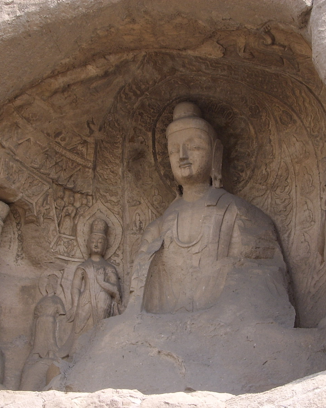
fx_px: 820
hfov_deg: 22.5
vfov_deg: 27.9
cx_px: 161
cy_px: 204
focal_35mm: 68
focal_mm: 10
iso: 71
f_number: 5.2
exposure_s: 1/125
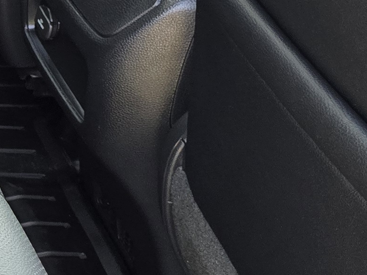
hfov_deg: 13.4
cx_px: -440
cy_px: 96
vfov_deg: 12.5
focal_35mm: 118
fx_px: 1251
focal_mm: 6.3
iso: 160
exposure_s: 1/180
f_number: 1.7
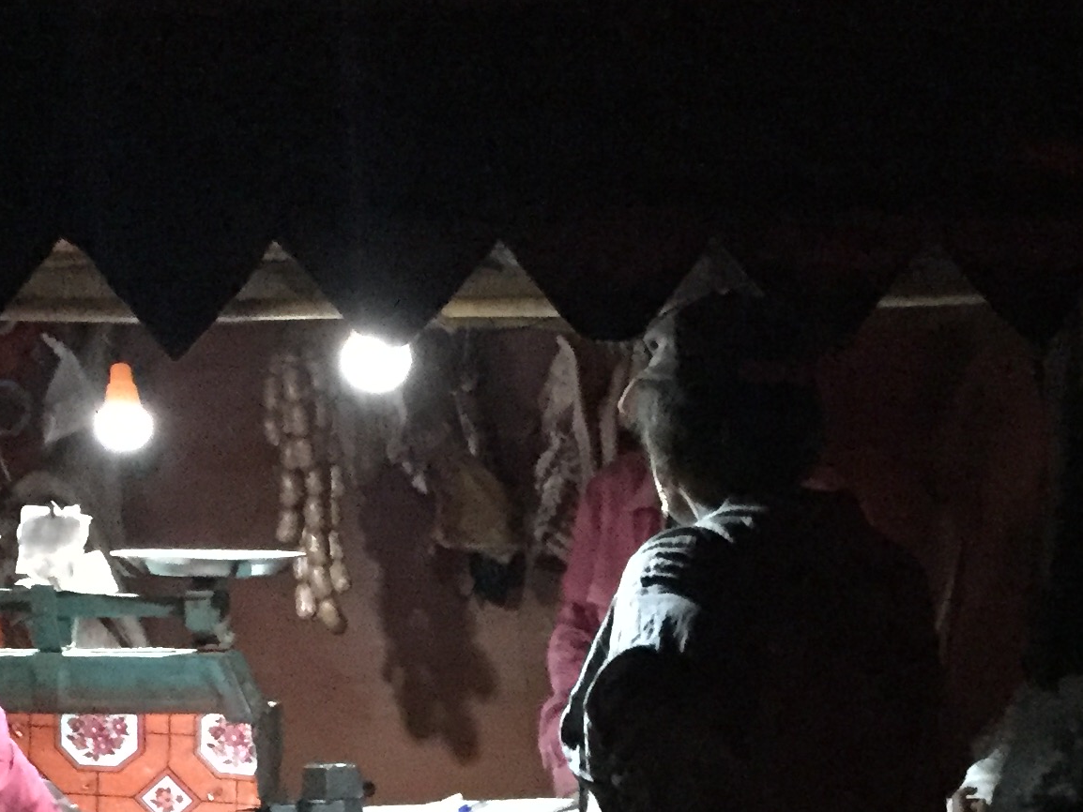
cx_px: 627
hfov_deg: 23.8
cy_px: 992
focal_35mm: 82
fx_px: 2566
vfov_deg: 17.1
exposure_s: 1/17
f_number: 2.2
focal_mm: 4.15
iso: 2000
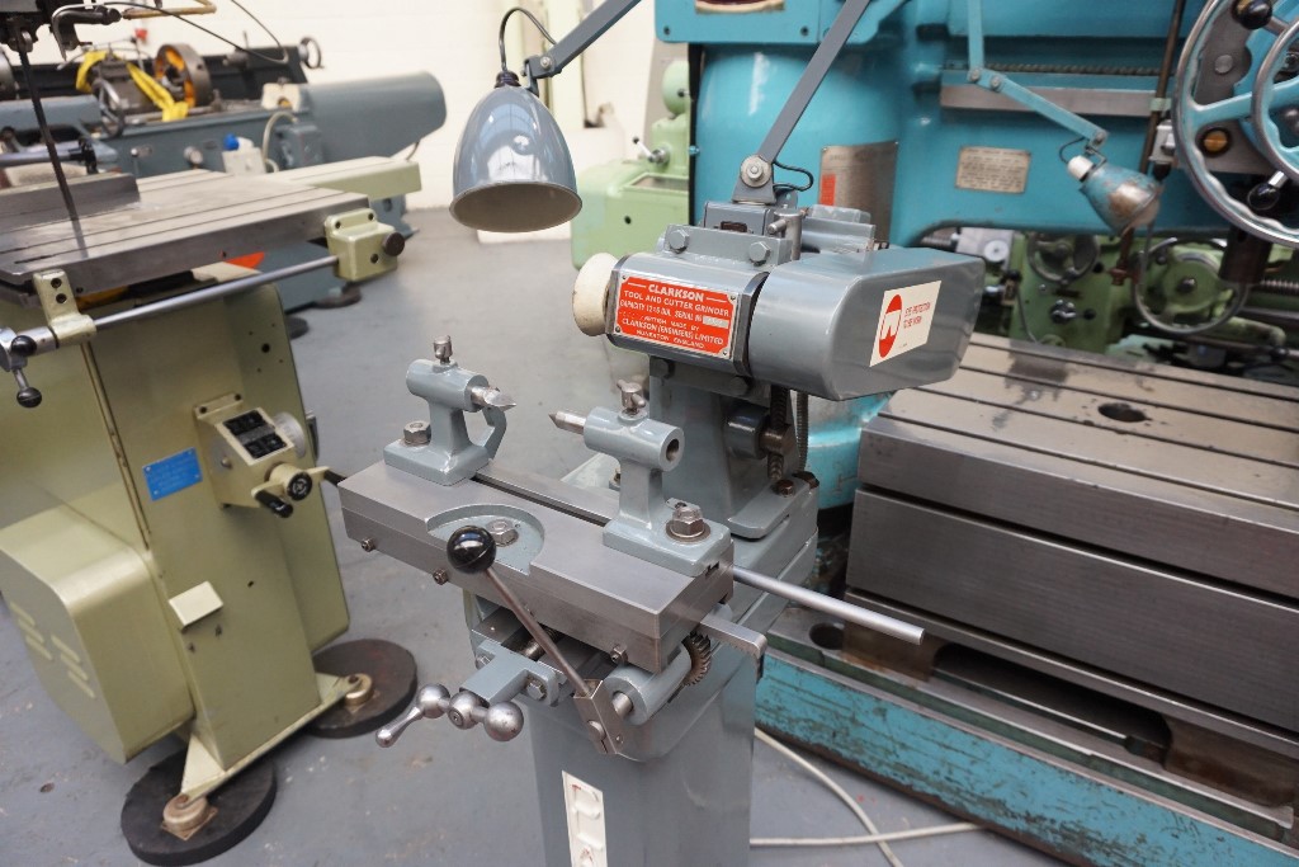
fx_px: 866
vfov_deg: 53.1
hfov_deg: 73.7
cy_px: 434
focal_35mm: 24
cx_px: 650
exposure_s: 1/160
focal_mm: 16
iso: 1250
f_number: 4
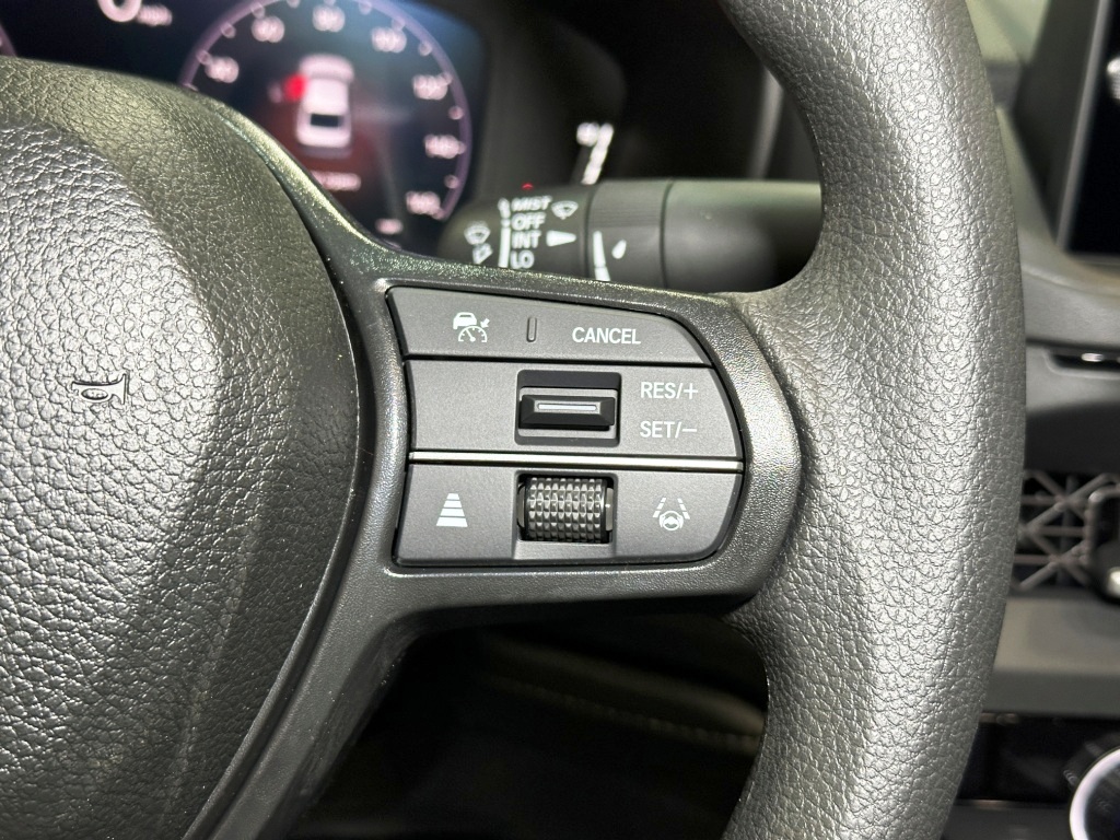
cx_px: 560
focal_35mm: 48
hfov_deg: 39.7
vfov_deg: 30.3
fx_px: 1553
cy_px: 420
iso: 320
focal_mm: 6.86
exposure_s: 1/40
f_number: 1.78
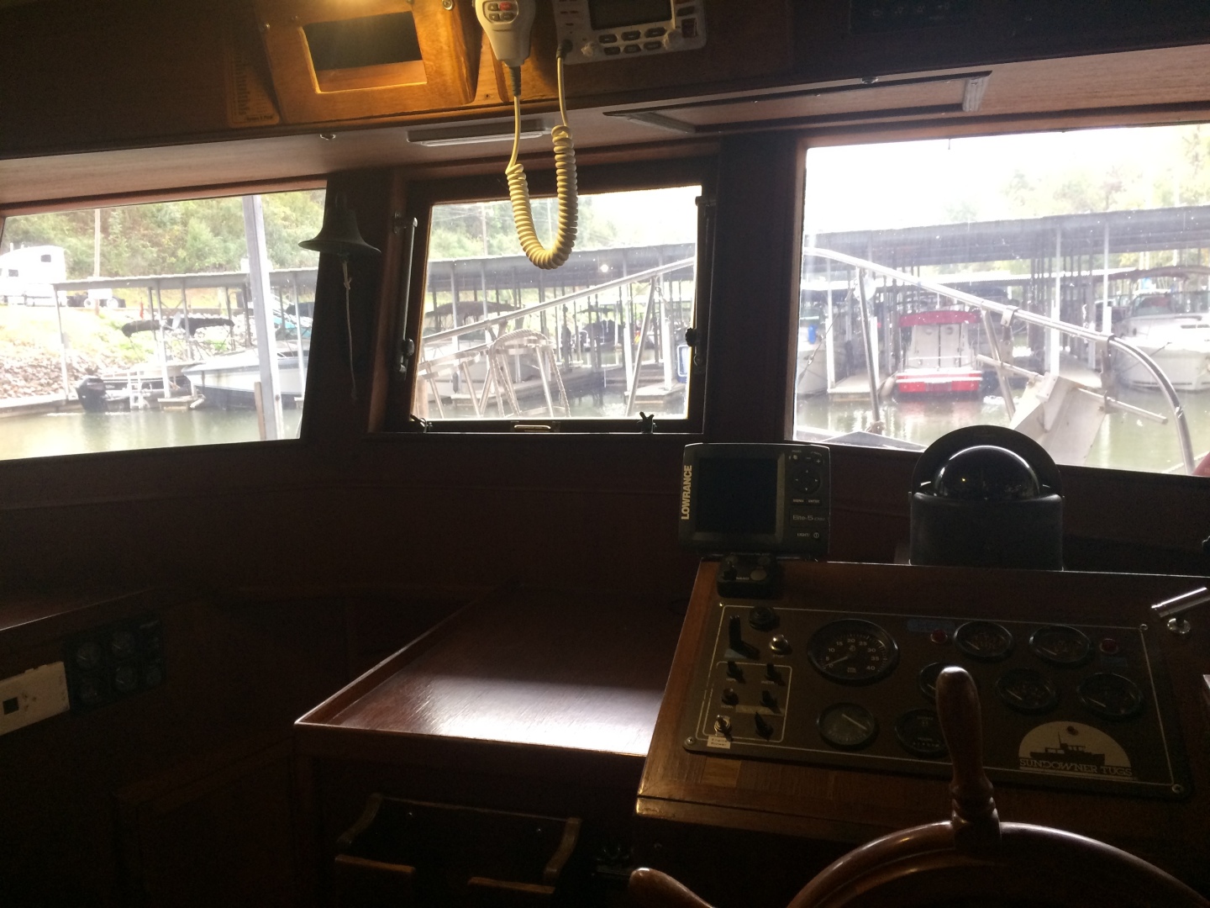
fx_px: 1014
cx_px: 605
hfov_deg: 61.7
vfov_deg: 48.2
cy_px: 454
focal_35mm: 29
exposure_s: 1/30
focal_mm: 4.15
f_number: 2.2
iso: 125
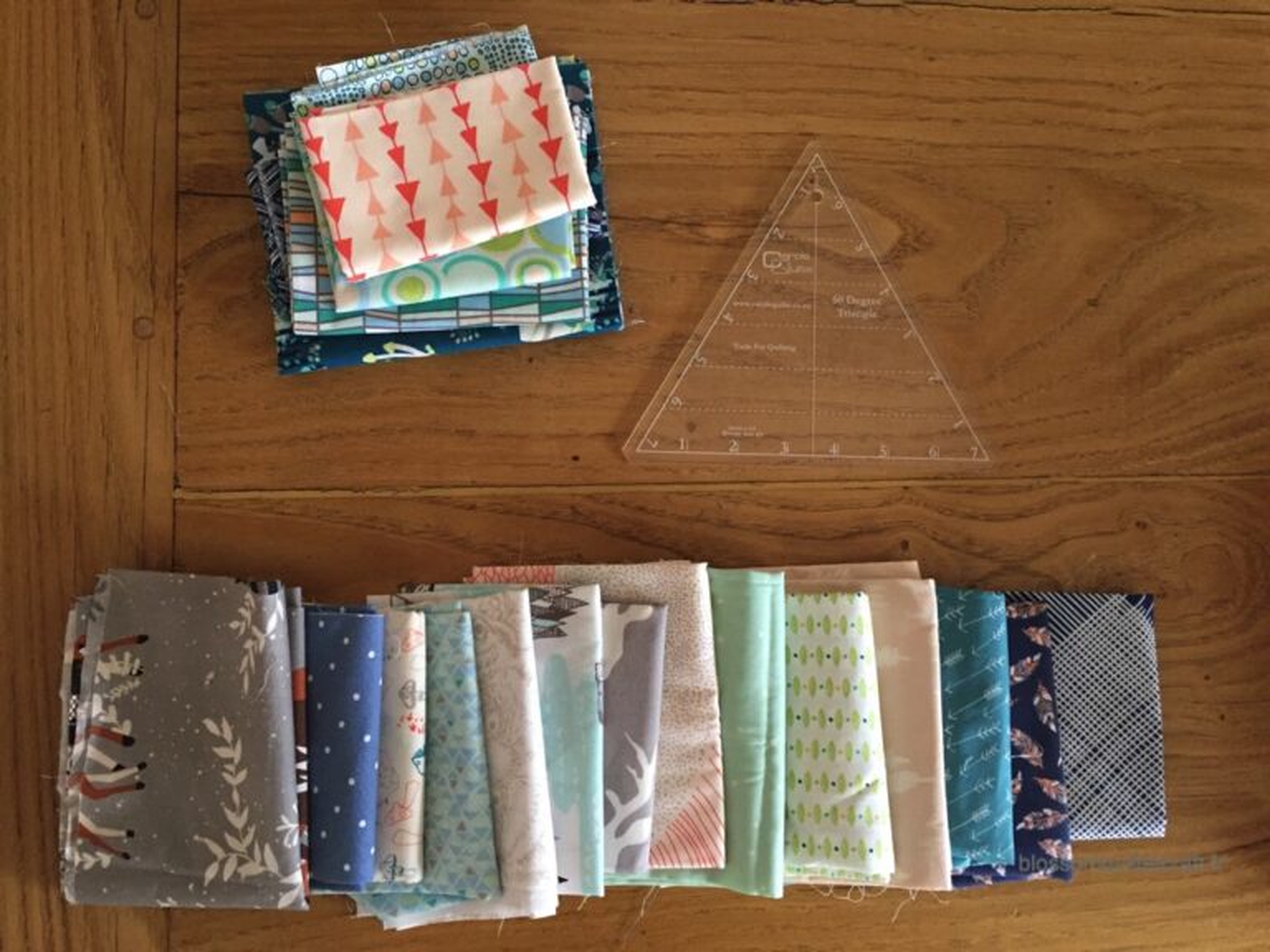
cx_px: 635
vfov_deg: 48.2
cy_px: 476
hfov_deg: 61.7
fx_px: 1064
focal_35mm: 29
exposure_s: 1/33
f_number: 2.2
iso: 200
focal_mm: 4.15
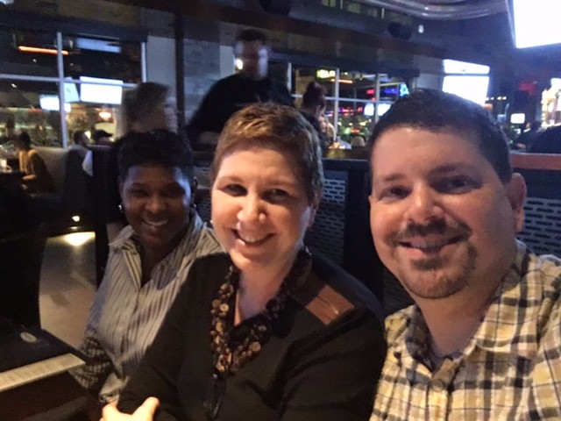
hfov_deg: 58.4
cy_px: 210
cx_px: 280
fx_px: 502
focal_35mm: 31
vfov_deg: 45.4
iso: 1250
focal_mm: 2.65
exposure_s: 1/15
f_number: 2.2
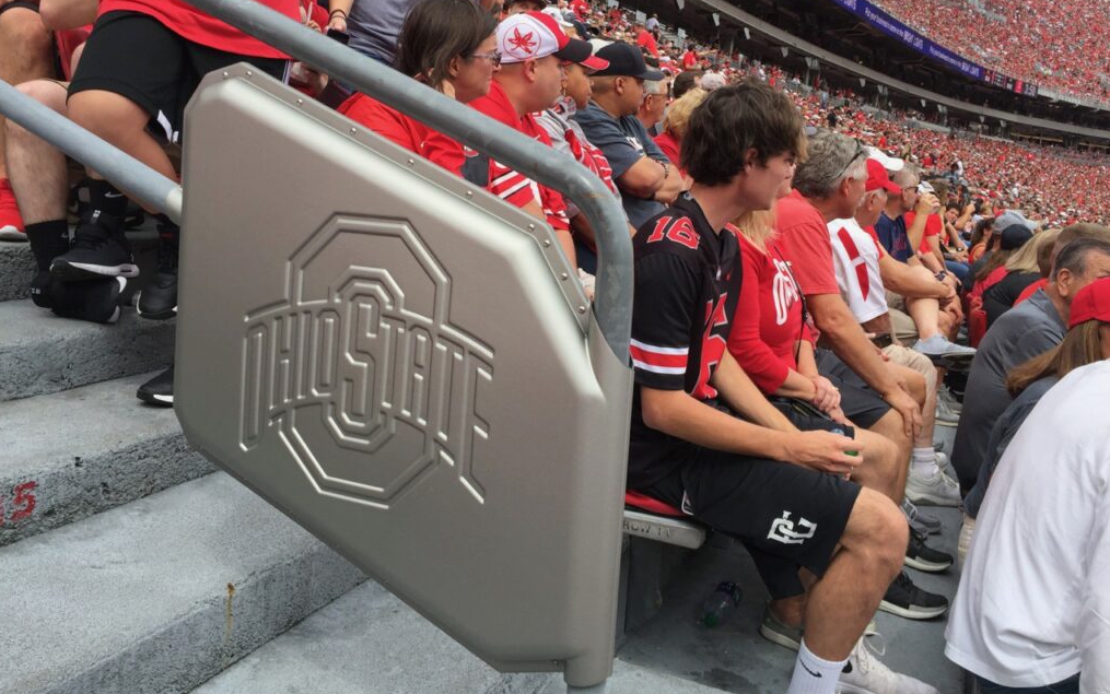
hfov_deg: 61.2
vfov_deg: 40.5
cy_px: 285
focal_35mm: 31
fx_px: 938
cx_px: 556
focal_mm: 4.15
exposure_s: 1/791
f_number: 2.2
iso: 32
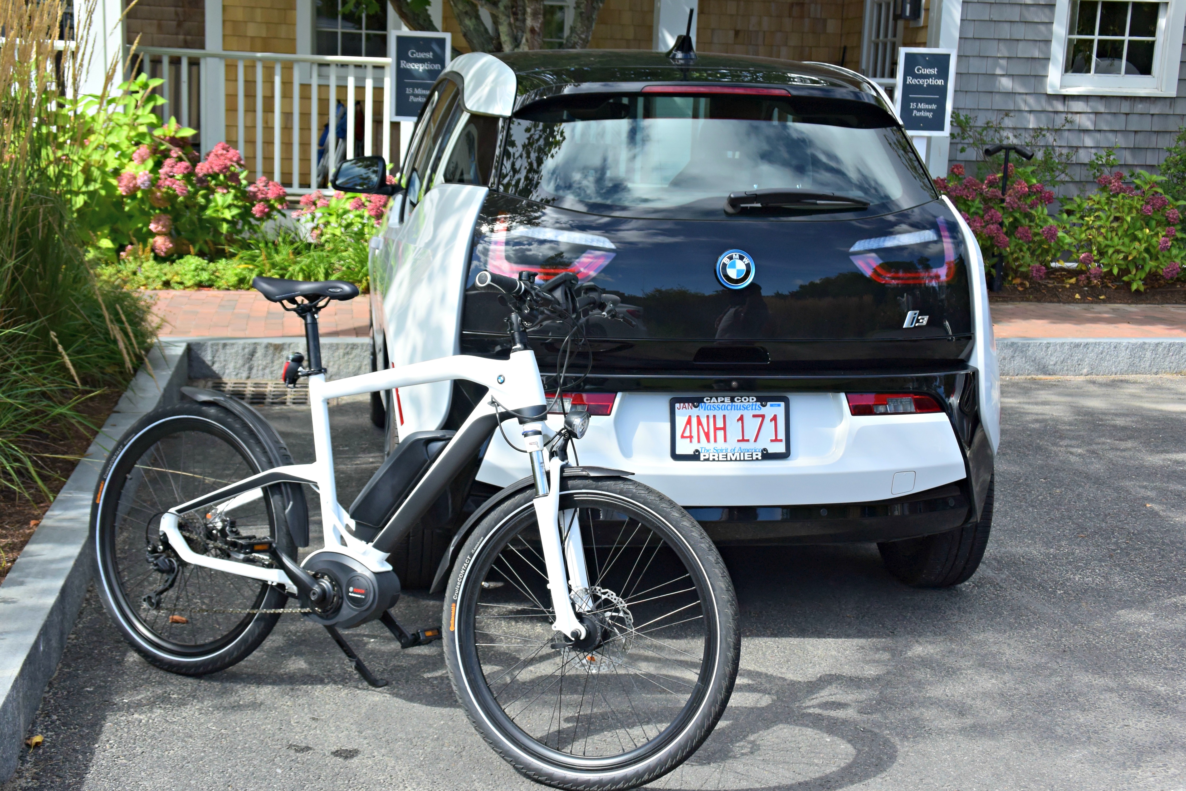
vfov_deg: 29.9
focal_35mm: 45
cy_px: 396
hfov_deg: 43.6
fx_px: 1482
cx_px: 593
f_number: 4.5
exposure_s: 1/500
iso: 160
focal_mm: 16.8
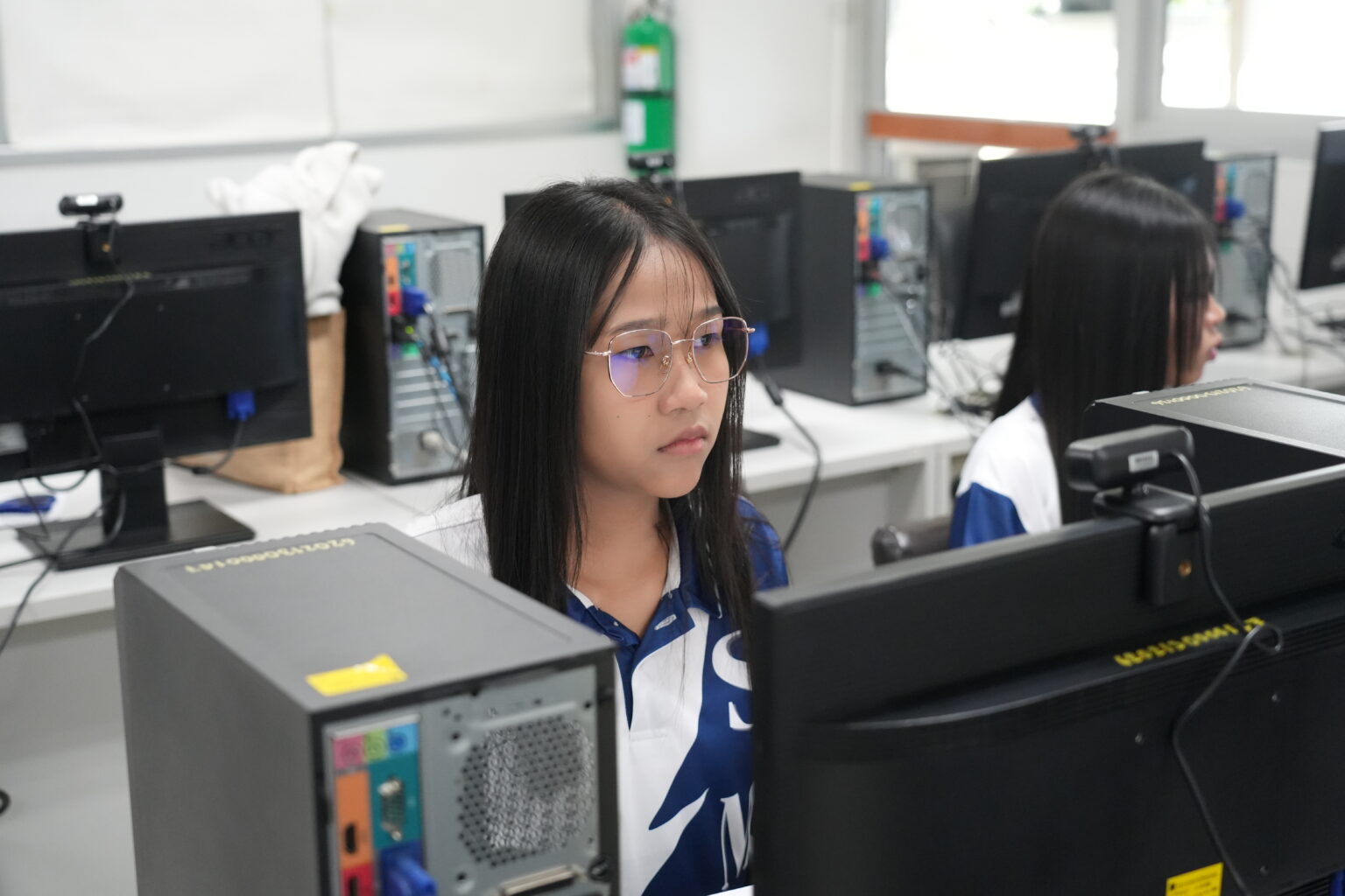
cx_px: 672
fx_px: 1831
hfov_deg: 40.3
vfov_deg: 27.5
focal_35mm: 49
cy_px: 448
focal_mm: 49
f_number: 4
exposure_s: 1/200
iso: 5000
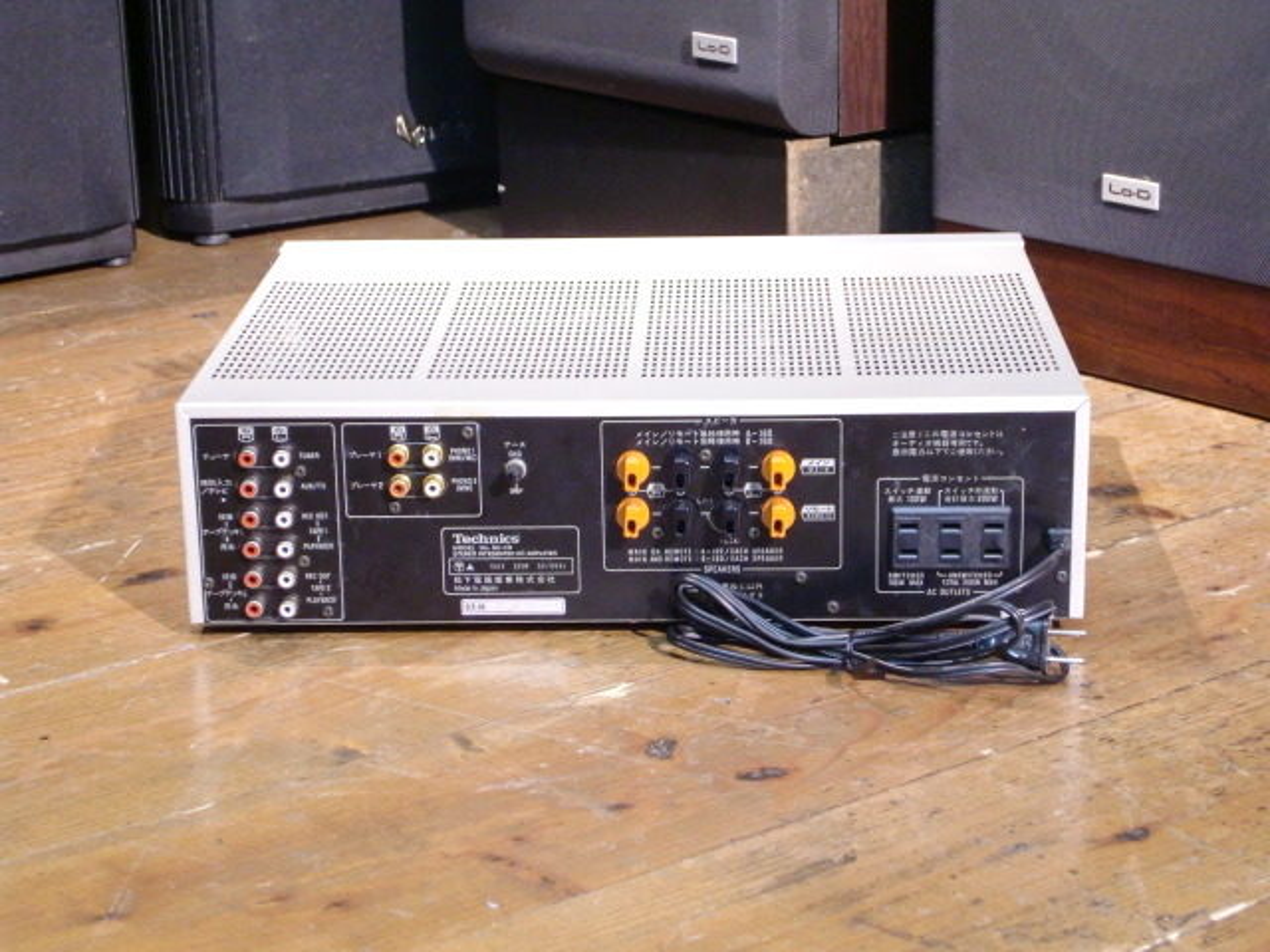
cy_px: 476
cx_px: 635
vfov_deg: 18.7
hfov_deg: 24.7
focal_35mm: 79
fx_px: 2898
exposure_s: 1/10
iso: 400
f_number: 4.6
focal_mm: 13.9
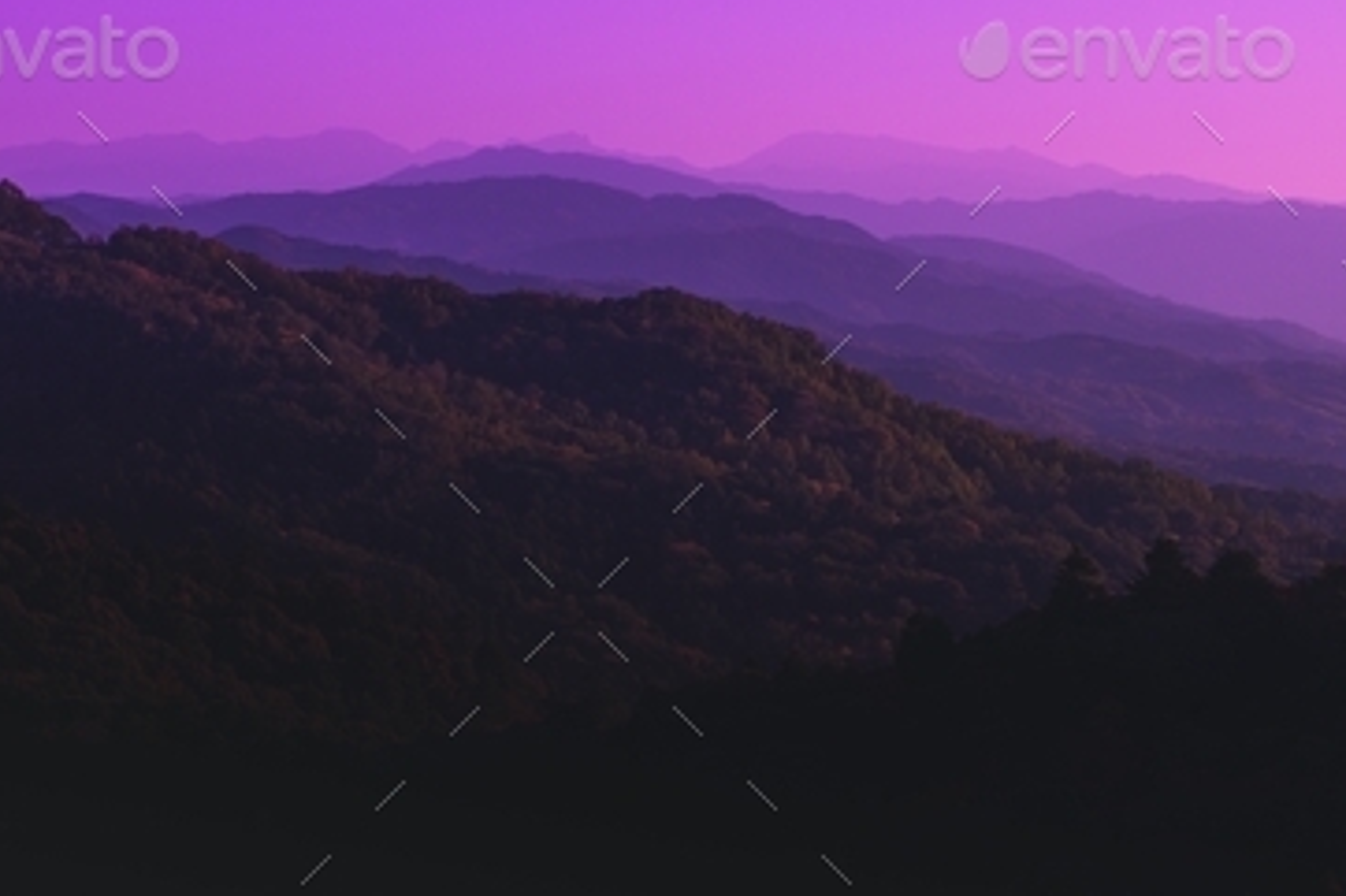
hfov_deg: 12.0
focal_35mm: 171
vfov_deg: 8.0
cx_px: 558
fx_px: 6390
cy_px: 225
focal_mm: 70
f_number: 4
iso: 100
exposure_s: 1/1600
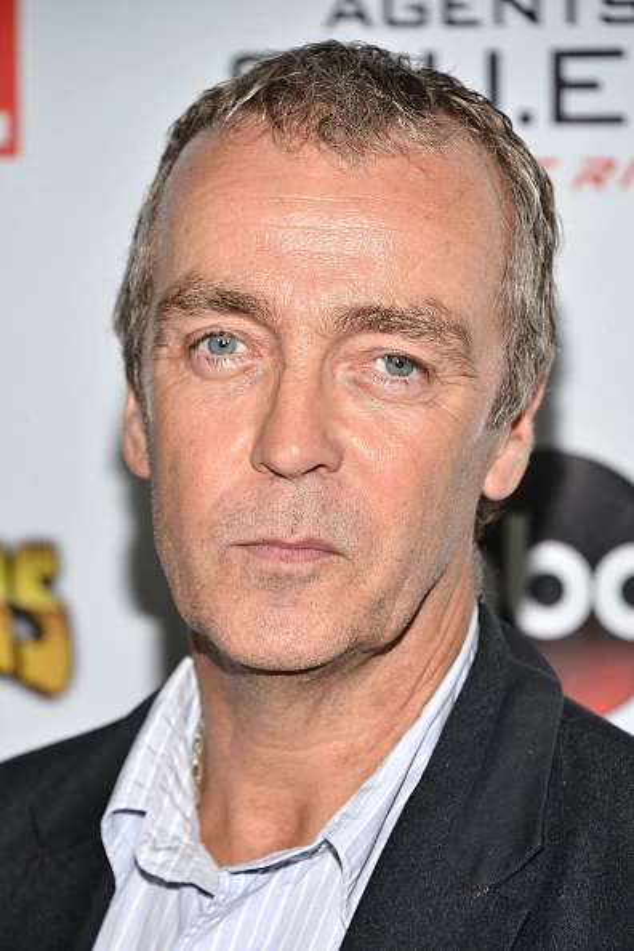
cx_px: 317
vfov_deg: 9.0
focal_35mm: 230
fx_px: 6075
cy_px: 476
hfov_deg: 6.0
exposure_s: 1/160
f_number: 7.1
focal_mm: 230
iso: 500
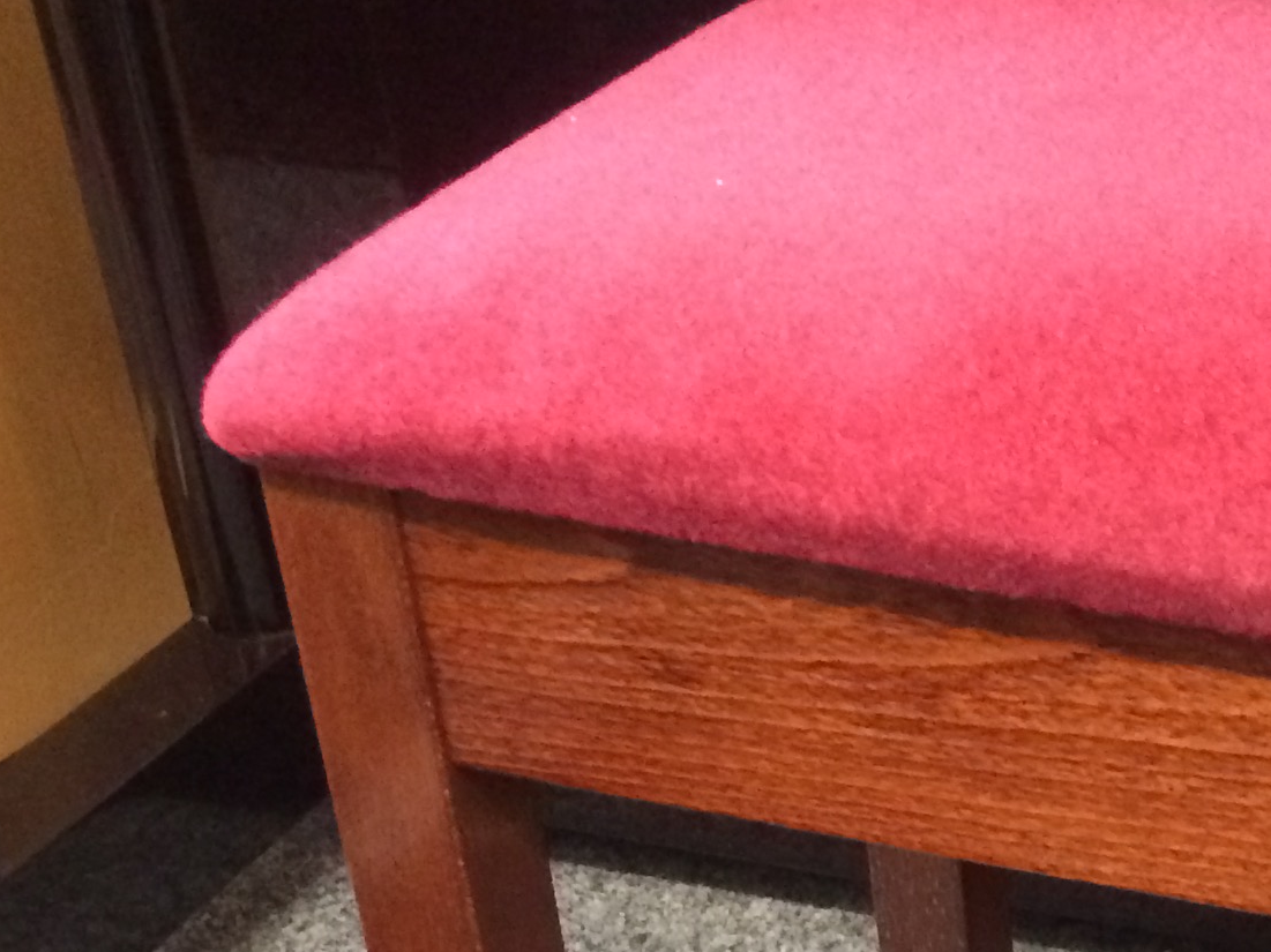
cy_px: 1041
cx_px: 1504
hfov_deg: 21.3
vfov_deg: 16.6
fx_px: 3157
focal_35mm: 86
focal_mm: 4.15
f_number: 2.2
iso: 400
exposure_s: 1/17
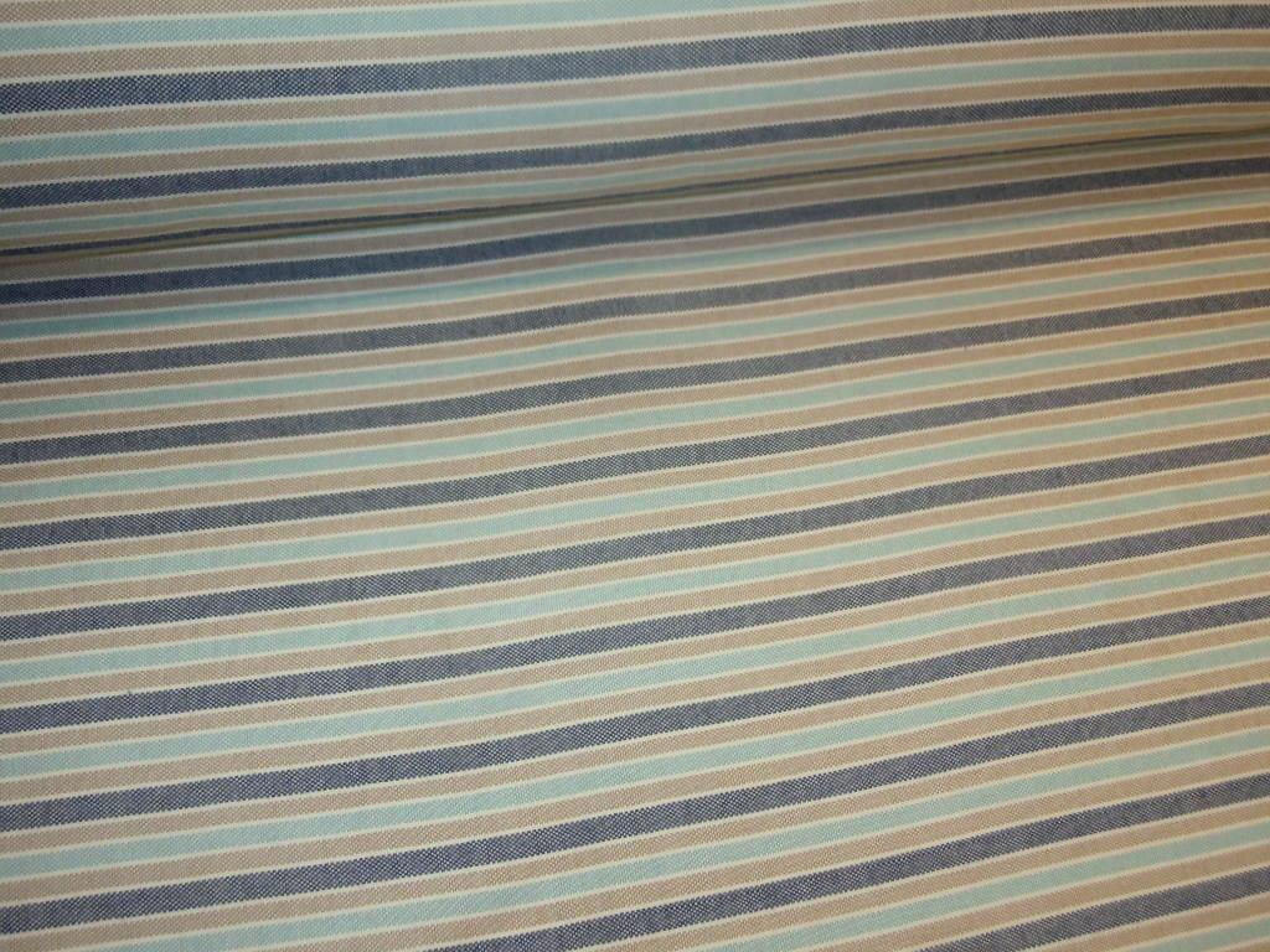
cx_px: 635
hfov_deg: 55.4
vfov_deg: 42.9
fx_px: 1211
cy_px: 476
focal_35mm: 33
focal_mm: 5.9
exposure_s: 1/60
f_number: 4
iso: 400
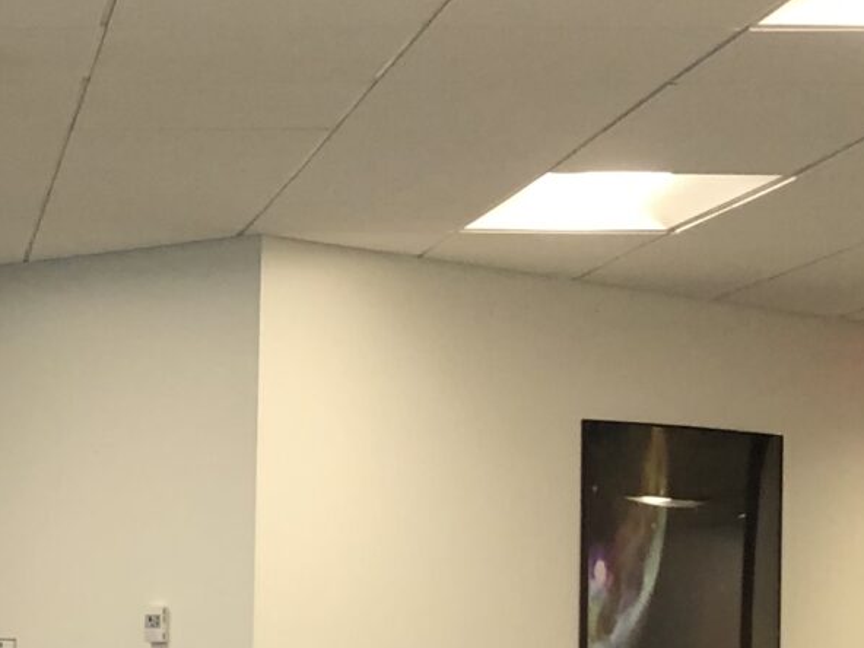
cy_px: 674
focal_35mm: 121
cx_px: -283
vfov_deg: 12.1
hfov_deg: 15.4
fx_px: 3020
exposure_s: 1/15
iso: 40
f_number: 1.8
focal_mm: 3.99
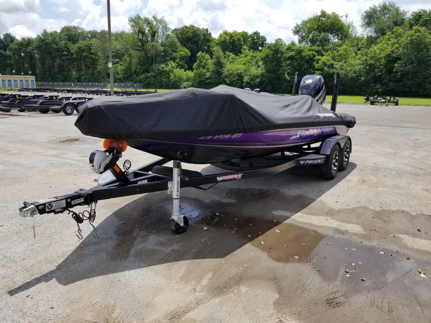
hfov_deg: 67.3
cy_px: 162
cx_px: 216
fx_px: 324
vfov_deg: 53.1
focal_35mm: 26
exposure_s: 1/2568
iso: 50
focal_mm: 4.25
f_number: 1.7
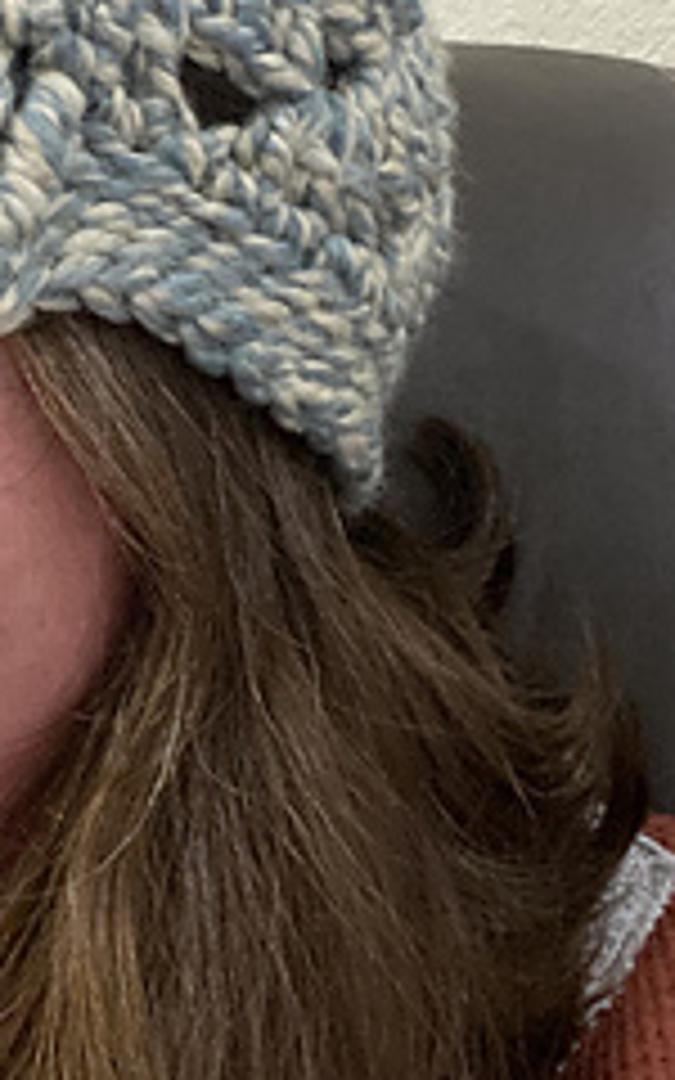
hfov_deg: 19.4
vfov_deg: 30.5
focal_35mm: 66
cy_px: 266
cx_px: 101
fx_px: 1943
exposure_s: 1/30
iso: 400
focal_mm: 2.71
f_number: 2.2
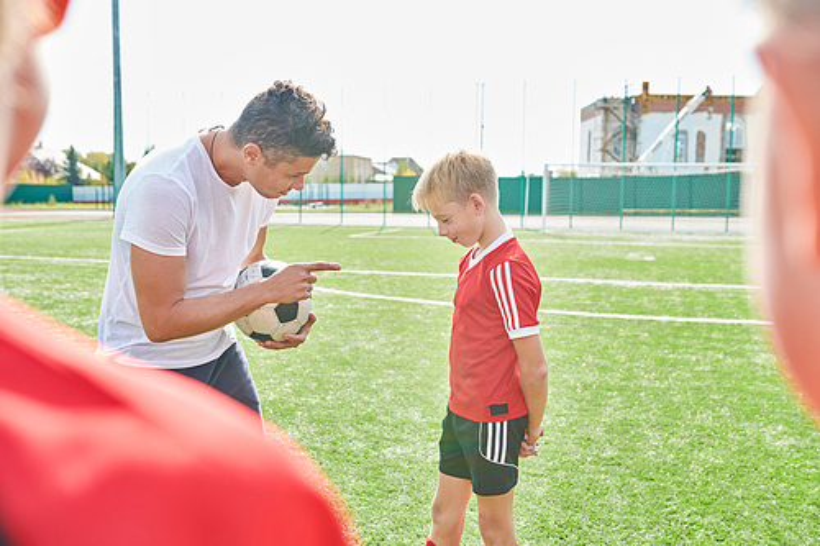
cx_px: 410
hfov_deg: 54.5
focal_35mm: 35
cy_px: 273
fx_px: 797
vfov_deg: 37.8
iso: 400
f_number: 5
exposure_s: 1/640
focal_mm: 35
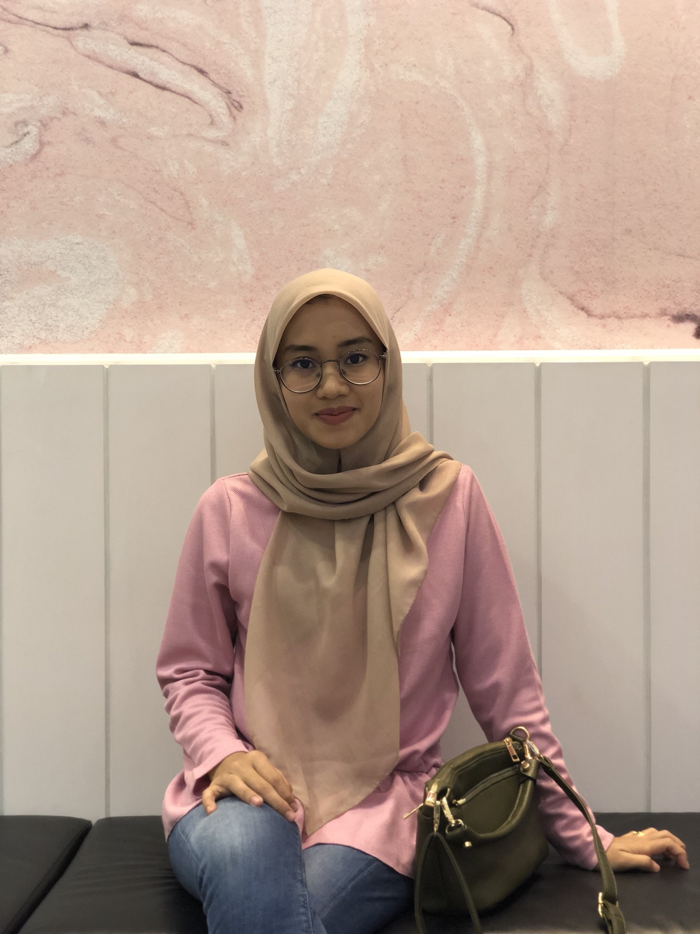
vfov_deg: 36.8
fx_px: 1402
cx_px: 350
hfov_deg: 28.0
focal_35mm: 52
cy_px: 467
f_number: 2.4
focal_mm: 6
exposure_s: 1/33
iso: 125
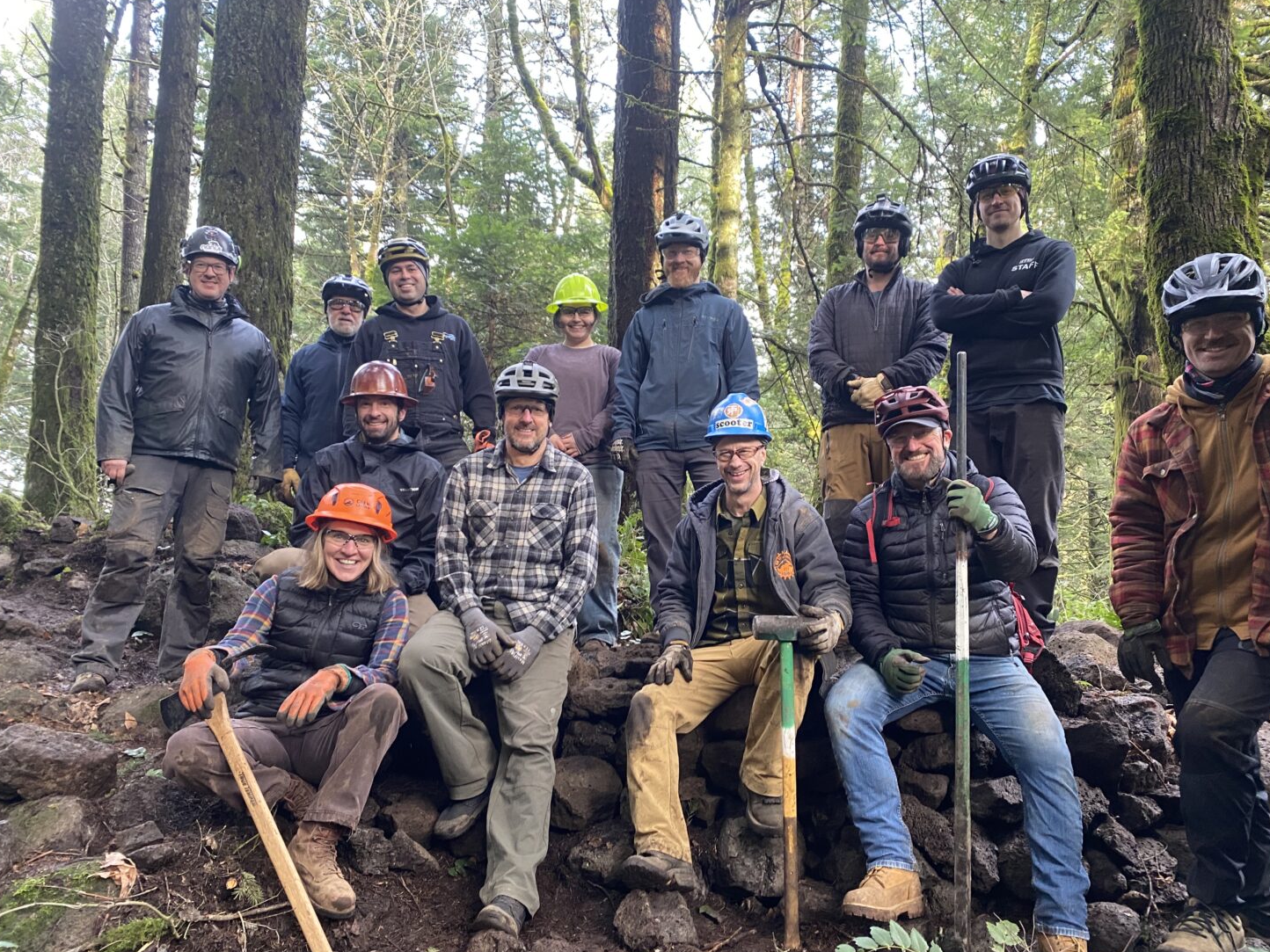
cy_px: 484
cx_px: 648
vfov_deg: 51.4
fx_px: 991
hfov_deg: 65.3
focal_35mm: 27
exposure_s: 1/60
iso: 250
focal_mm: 4.25
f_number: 1.8
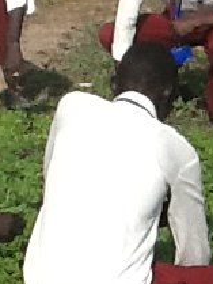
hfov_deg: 7.1
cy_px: 226
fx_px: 1656
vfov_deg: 9.8
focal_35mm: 202
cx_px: 415
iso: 40
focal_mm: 2.03
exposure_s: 1/1486
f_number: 2.4
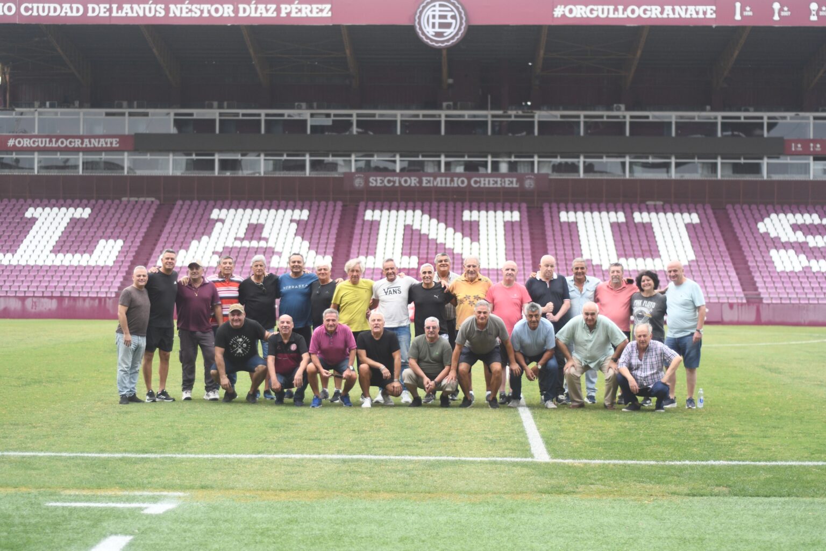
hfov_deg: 27.0
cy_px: 276
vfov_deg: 18.2
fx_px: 1721
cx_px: 413
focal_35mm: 75
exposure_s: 1/3333
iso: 500
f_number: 1.8
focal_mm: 50
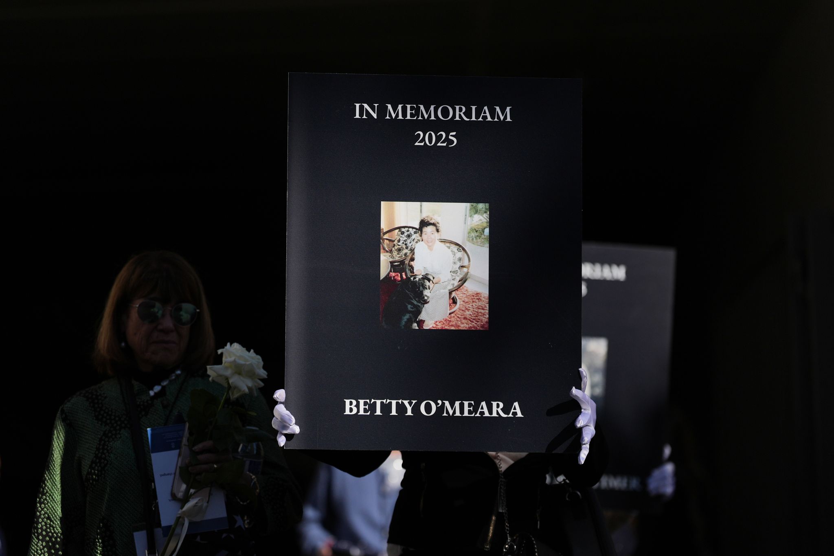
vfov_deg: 9.9
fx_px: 3220
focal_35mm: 139
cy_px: 278
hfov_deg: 14.8
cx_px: 417
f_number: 2.8
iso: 250
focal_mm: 139
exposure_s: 1/16000
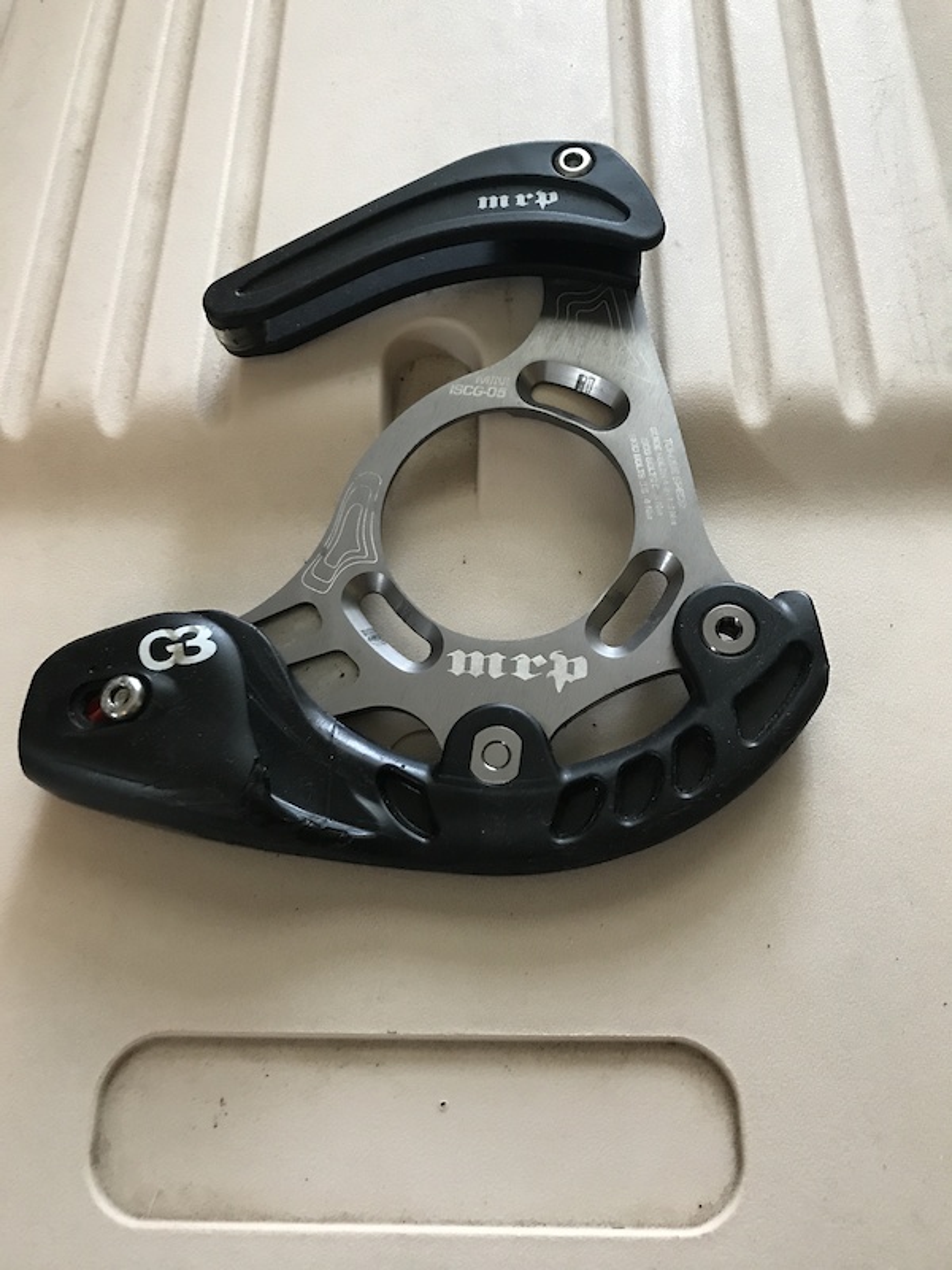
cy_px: 635
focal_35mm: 28
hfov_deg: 49.7
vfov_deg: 63.4
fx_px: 1027
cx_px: 476
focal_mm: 3.99
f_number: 1.8
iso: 64
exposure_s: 1/15
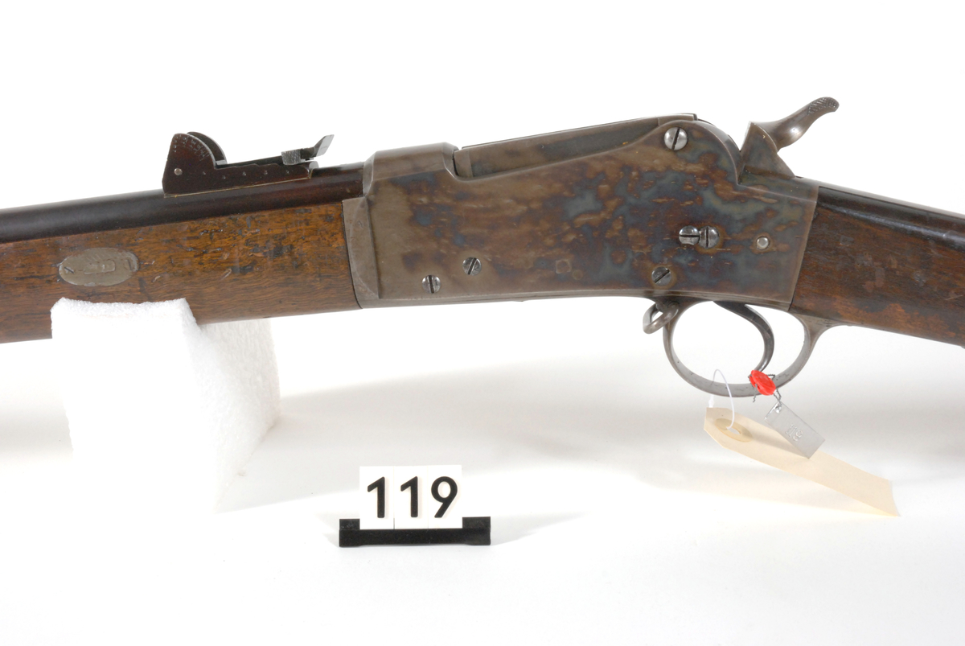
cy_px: 323
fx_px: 1771
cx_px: 482
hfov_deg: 30.5
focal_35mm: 66
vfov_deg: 20.7
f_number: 18
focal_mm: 44
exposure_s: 1/60
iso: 800
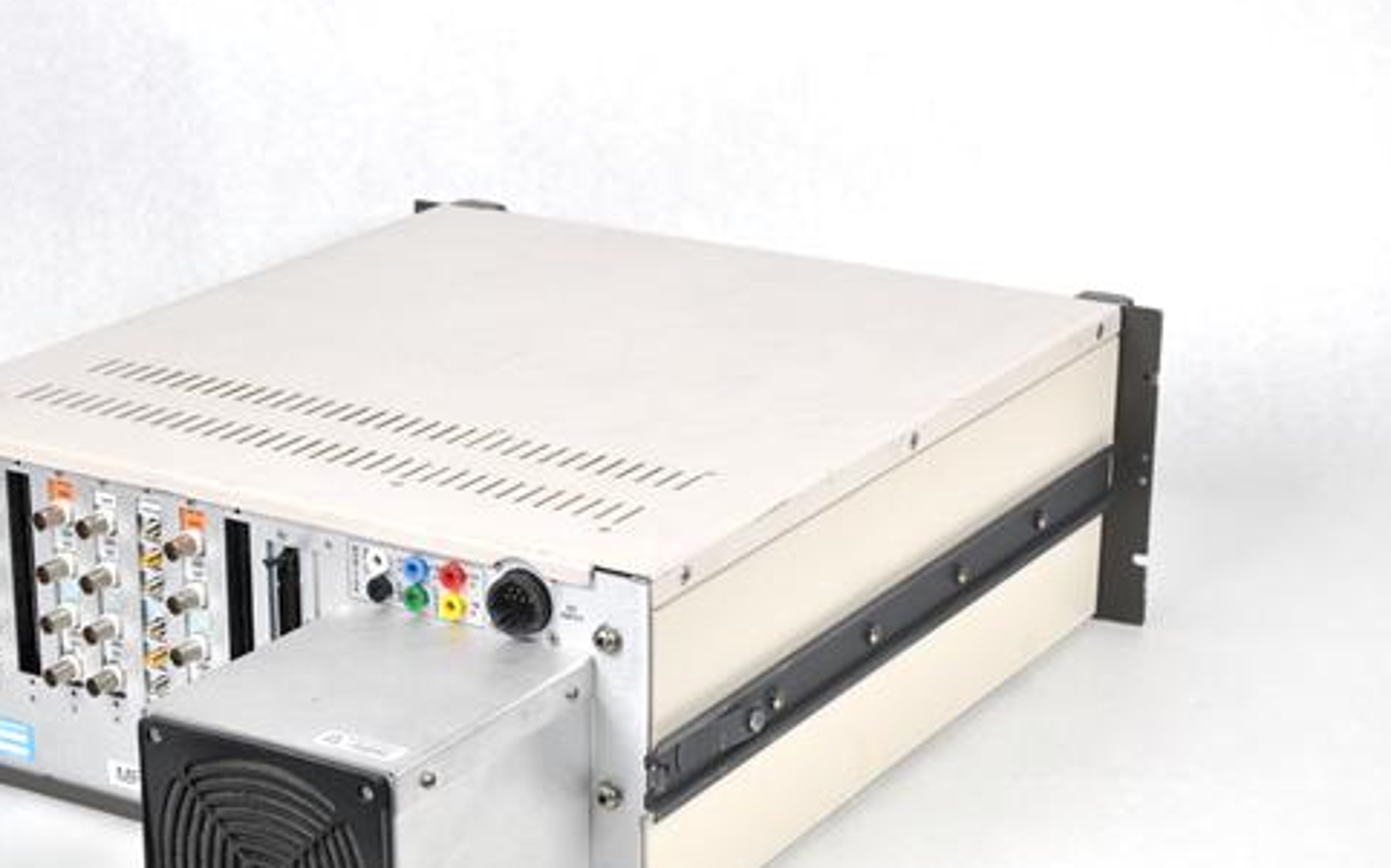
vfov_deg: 15.2
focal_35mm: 86
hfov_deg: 24.2
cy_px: 558
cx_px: 577
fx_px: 3246
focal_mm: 45
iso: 200
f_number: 10
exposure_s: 1/200
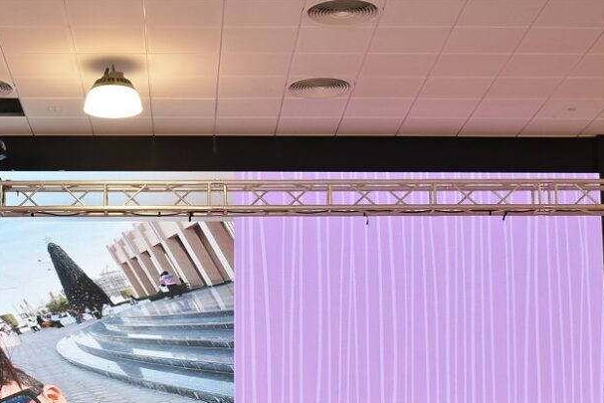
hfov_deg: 24.8
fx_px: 1359
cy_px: 323
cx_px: 149
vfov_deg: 16.7
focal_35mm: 81
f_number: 5
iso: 1000
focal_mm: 28
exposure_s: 1/60
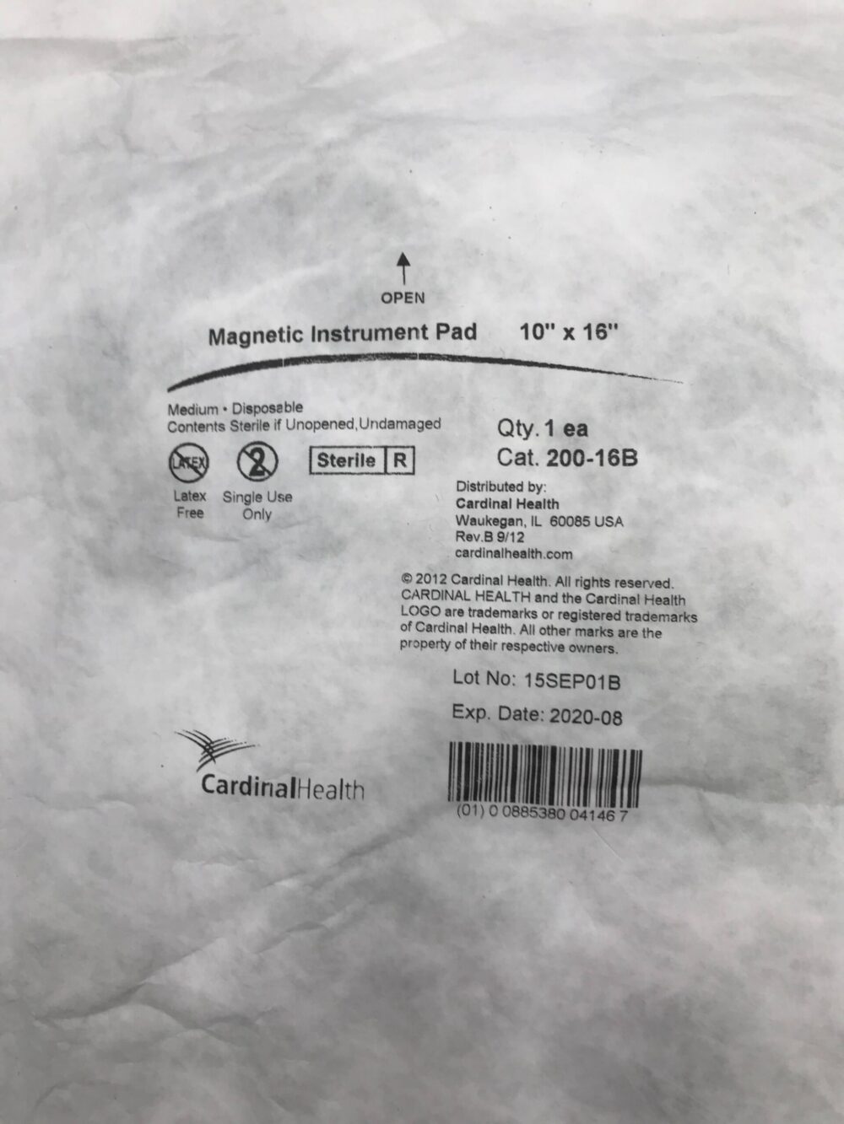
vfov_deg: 63.4
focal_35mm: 28
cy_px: 562
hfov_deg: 49.8
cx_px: 422
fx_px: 910
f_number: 1.8
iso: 20
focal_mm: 3.99
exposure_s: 1/120
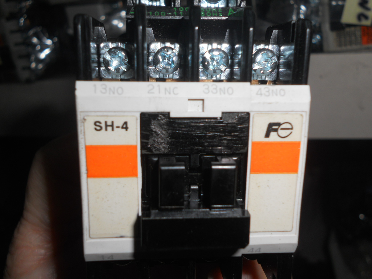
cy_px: 140
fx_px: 344
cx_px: 186
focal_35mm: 32
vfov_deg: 44.2
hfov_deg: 56.8
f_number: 8.8
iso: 80
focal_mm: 5.8
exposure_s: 1/25
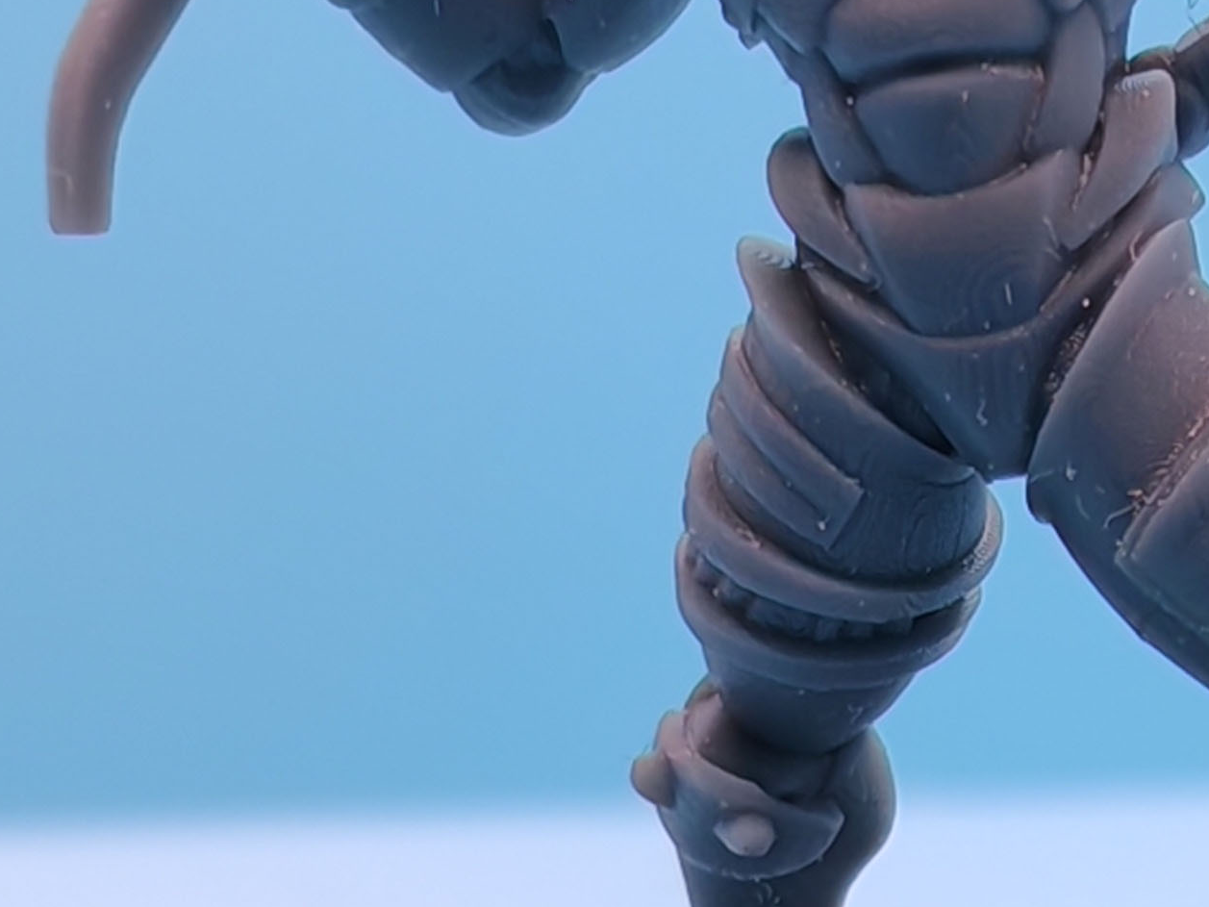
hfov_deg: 11.1
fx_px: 6148
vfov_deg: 8.4
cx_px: 1257
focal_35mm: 176
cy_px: 479
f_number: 2.8
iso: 64
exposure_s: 1/100
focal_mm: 5.52
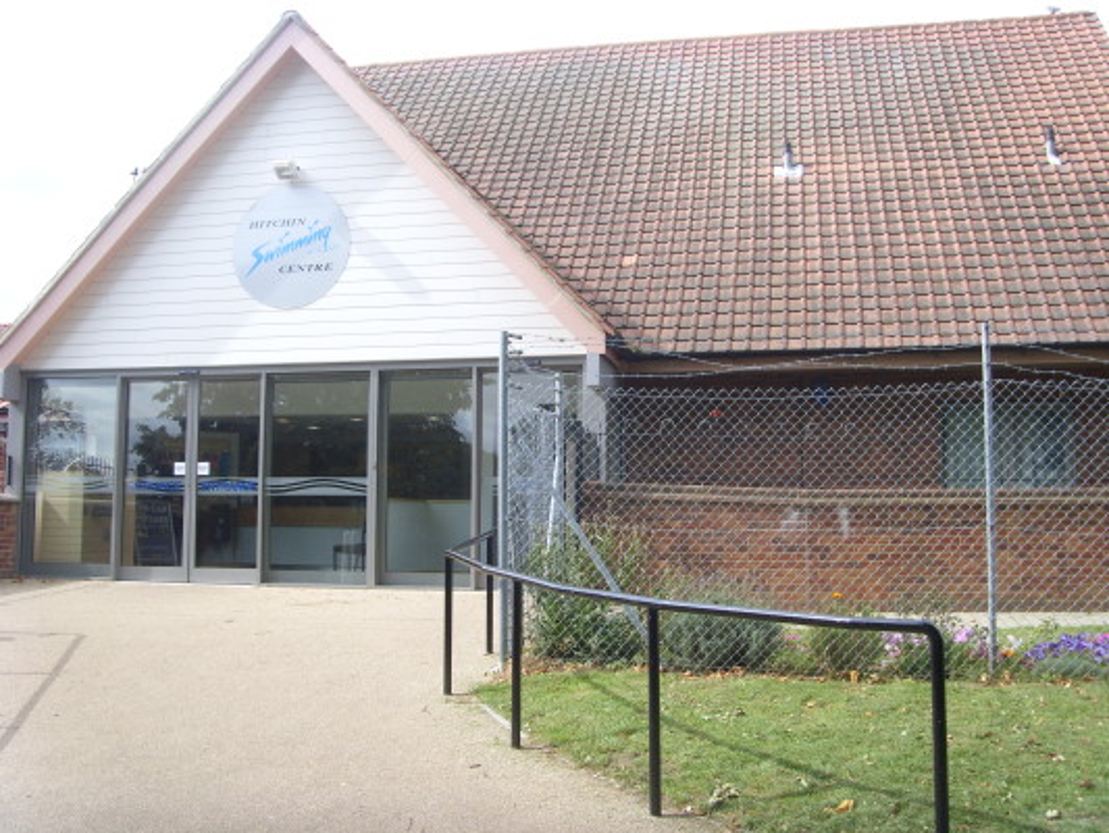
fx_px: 993
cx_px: 554
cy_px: 416
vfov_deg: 45.5
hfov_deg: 58.3
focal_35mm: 31
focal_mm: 6.3
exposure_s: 1/250
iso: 50
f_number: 3.5
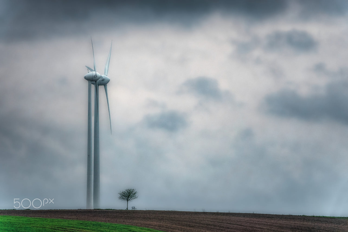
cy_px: 116
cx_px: 174
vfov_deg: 2.6
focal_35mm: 534
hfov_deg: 3.9
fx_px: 5162
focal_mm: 195.6
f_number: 10
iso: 100
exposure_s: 1/200
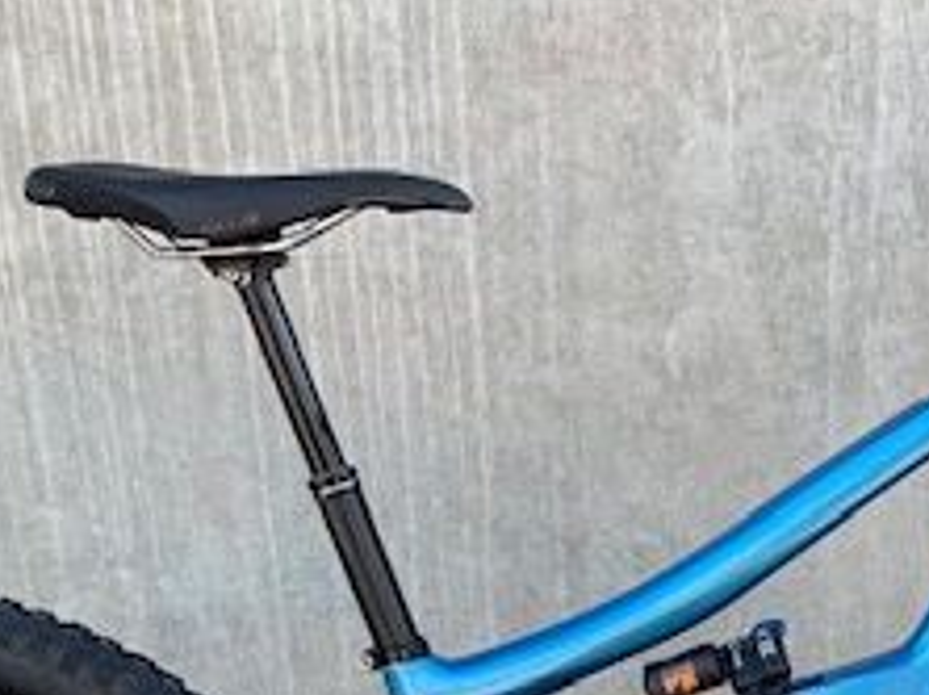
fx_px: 2011
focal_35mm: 75
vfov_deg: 18.5
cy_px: 854
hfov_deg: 25.5
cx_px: 762
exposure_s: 1/122
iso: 25
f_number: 1.8
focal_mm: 4.25
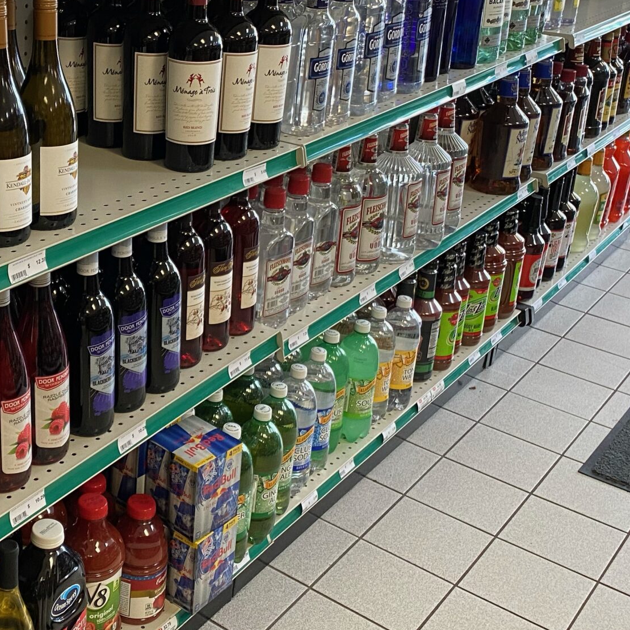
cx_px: 95
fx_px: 1091
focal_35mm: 53
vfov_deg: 31.9
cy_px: 201
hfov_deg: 31.1
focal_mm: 4.25
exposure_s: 1/60
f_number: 1.8
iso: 125
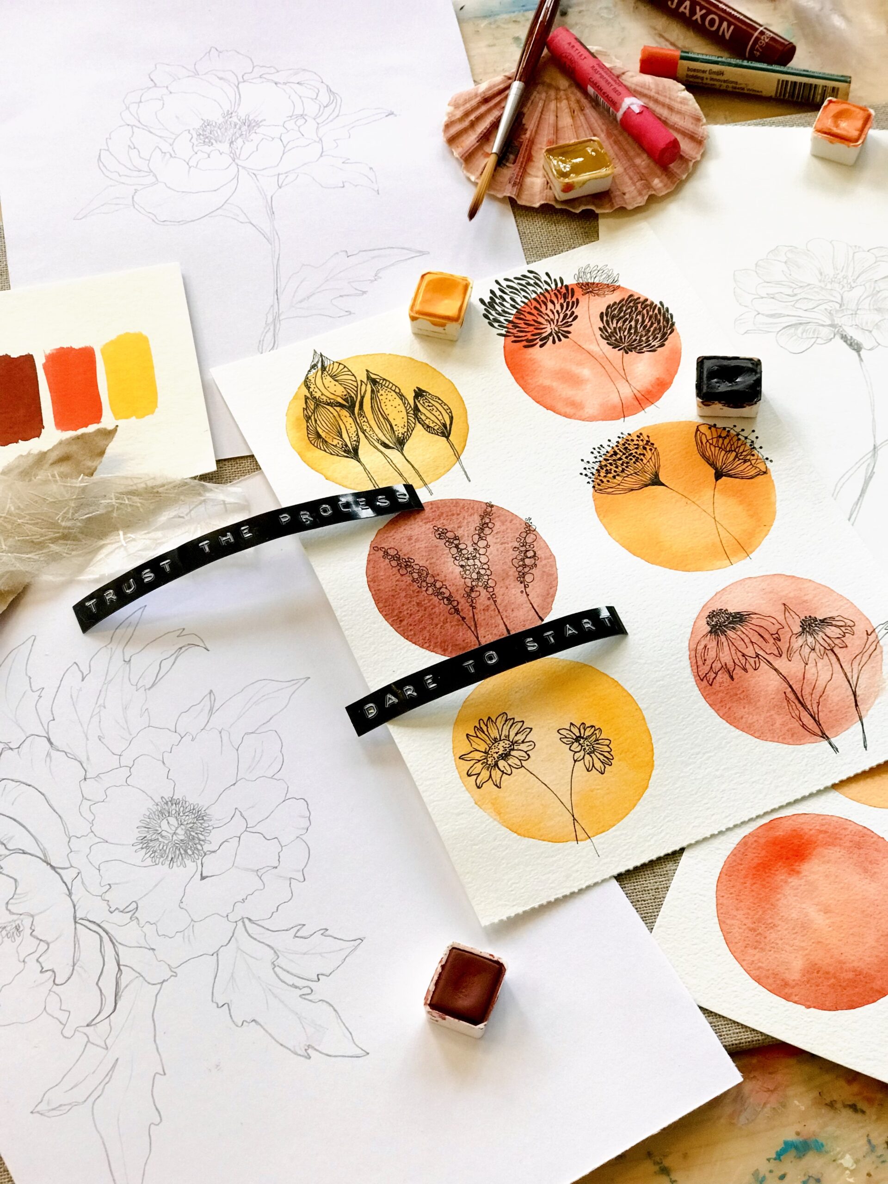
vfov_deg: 33.8
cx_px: 444
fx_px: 1950
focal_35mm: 57
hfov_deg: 25.7
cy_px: 592
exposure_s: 1/50
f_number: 2.8
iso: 80
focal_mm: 6.6
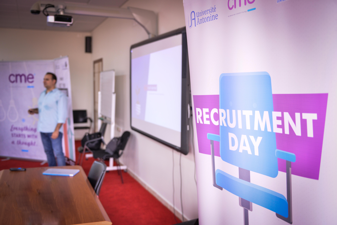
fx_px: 328
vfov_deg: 37.9
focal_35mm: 35
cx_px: 168
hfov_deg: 54.4
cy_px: 112
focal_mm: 35
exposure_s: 1/200
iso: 1250
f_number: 2.8
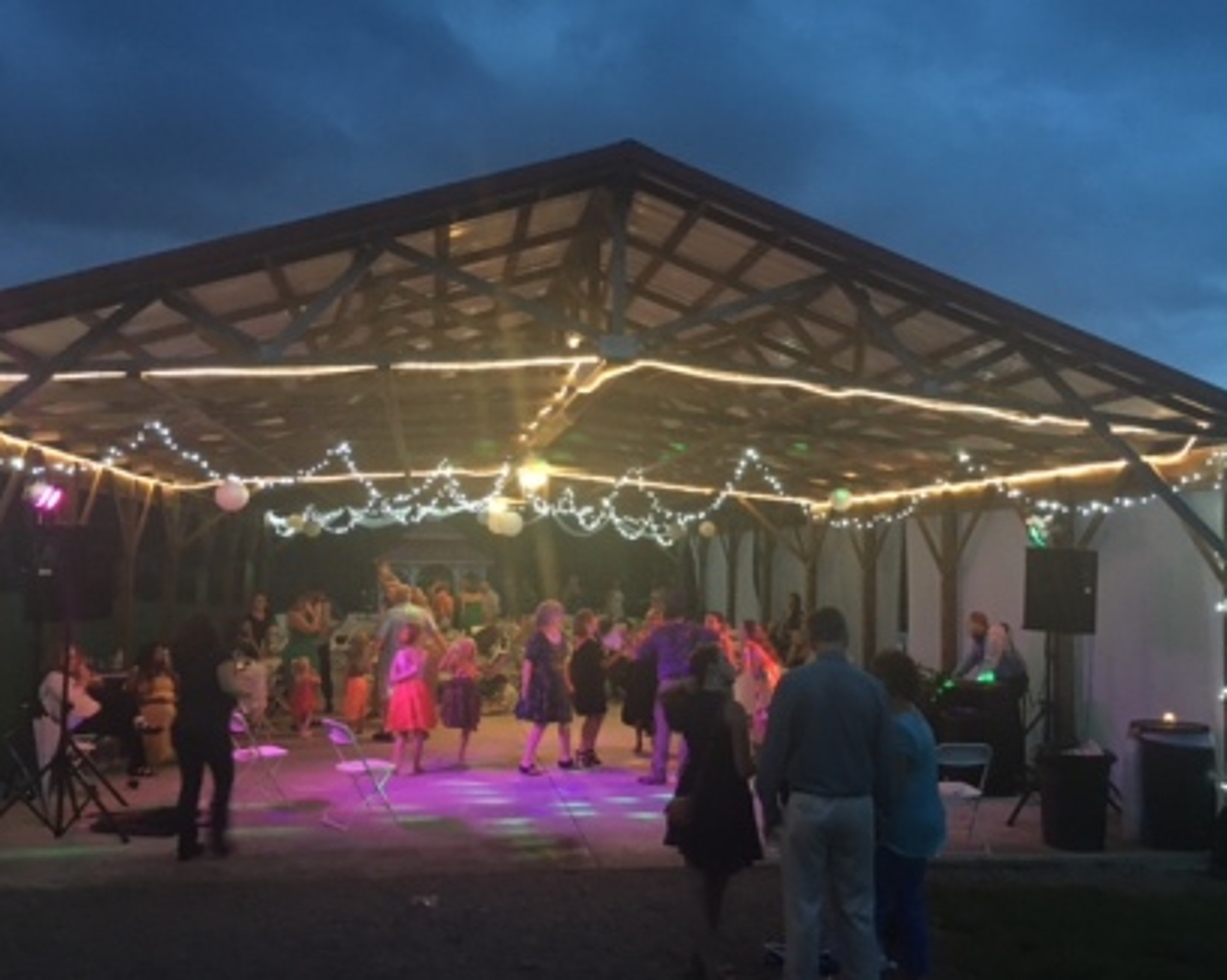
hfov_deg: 57.2
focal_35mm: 31
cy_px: 497
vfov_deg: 47.1
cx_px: 642
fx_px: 1125
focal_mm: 4.15
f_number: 2.2
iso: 400
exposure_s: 1/15
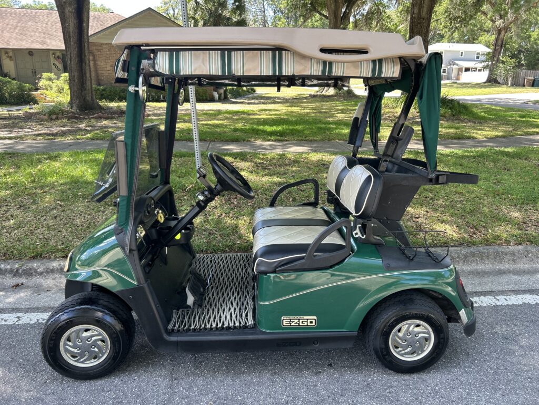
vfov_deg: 53.1
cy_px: 202
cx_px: 270
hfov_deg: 67.3
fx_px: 405
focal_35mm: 26
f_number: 1.5
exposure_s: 1/242
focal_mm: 5.7
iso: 50
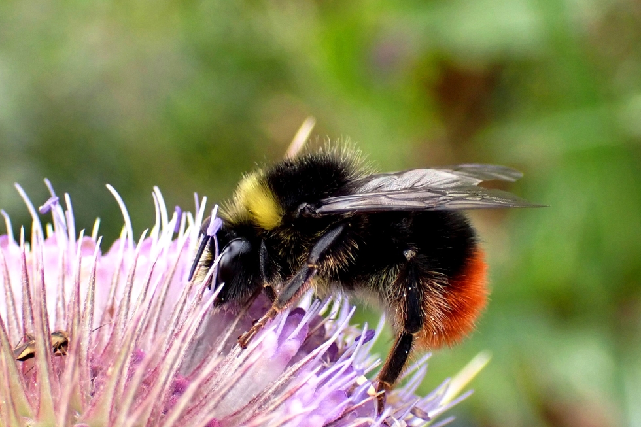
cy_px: 240
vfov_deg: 20.9
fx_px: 1157
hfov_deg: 31.0
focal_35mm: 65
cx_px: 320
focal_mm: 11.09
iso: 320
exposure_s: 1/250
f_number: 3.6
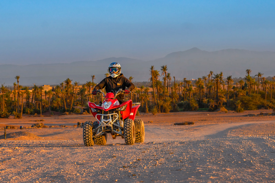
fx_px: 535
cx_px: 138
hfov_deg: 28.8
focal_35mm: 70
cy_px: 92
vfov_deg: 19.5
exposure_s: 1/1600
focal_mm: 70
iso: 400
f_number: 5
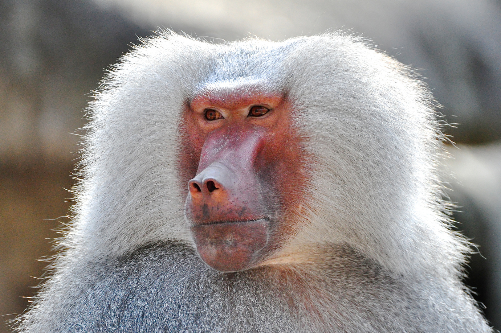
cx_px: 250
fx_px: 5629
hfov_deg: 5.1
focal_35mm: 405
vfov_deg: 3.4
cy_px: 166
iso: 1600
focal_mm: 270
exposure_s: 1/400
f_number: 6.3
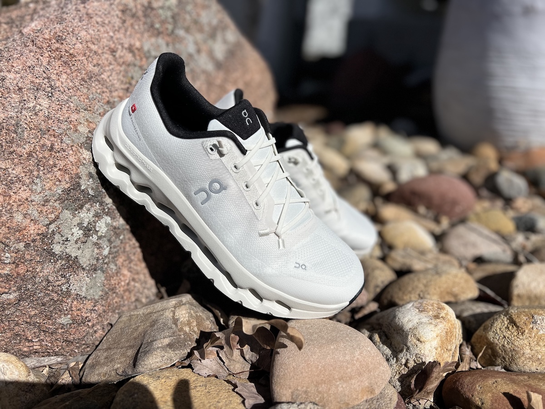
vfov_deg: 53.1
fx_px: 409
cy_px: 204
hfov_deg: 67.3
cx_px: 272
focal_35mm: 26
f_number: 1.5
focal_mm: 5.7
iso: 50
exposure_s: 1/10309
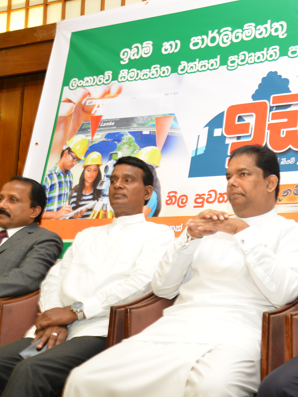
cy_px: 199
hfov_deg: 26.1
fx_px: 631
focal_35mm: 55
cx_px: 239
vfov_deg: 34.9
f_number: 5.6
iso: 320
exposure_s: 1/8
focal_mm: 38
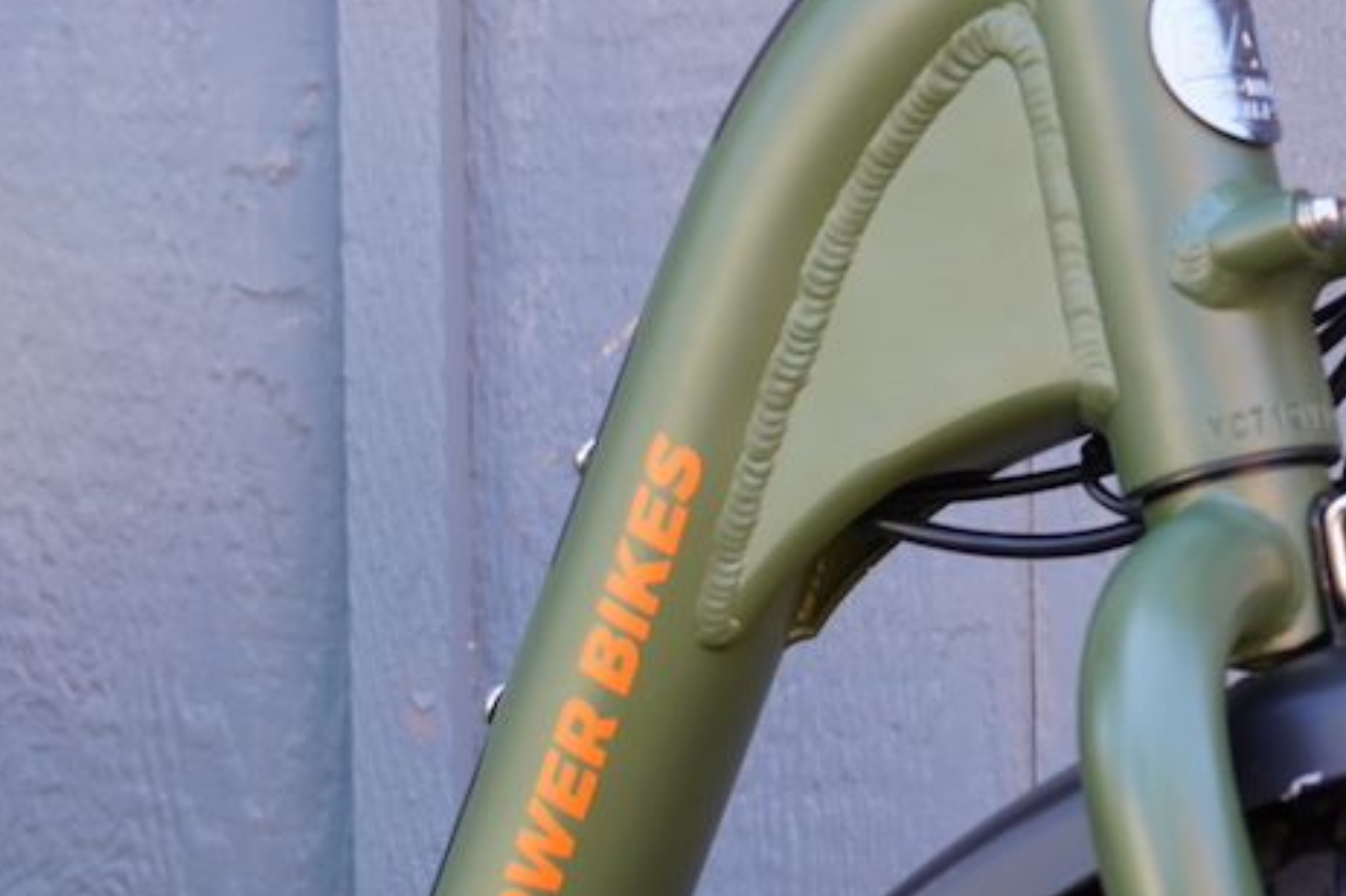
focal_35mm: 166
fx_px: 6202
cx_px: -253
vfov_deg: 8.2
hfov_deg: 12.1
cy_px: 848
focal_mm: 60
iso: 1000
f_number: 5
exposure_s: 1/160
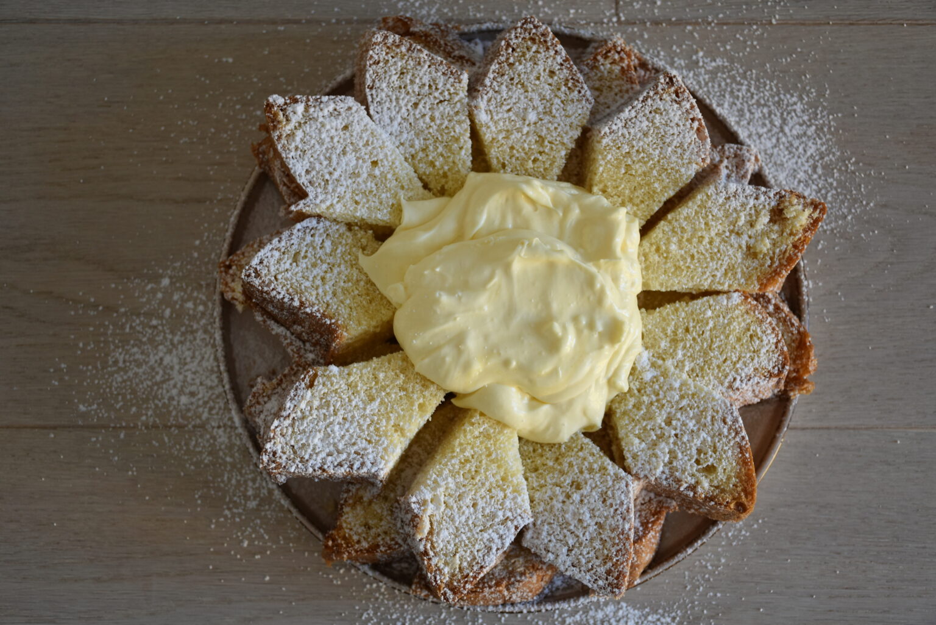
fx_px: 1248
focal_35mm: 48
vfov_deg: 28.1
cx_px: 468
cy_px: 312
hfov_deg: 41.1
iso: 400
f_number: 4.2
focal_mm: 32
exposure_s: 1/80
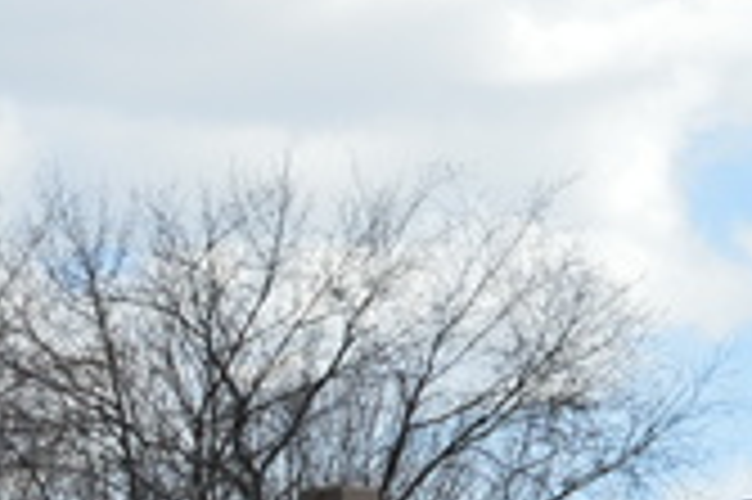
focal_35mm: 199
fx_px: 4153
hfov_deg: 10.1
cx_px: -288
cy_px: 1205
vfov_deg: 6.5
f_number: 11
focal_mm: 26
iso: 400
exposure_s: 1/500
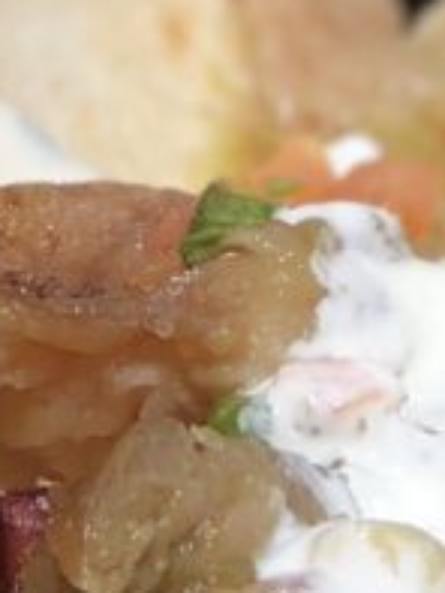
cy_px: 81
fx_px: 7602
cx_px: 207
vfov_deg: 4.5
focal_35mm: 444
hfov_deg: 3.4
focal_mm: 6.6
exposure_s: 1/1372
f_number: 2.8
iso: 20
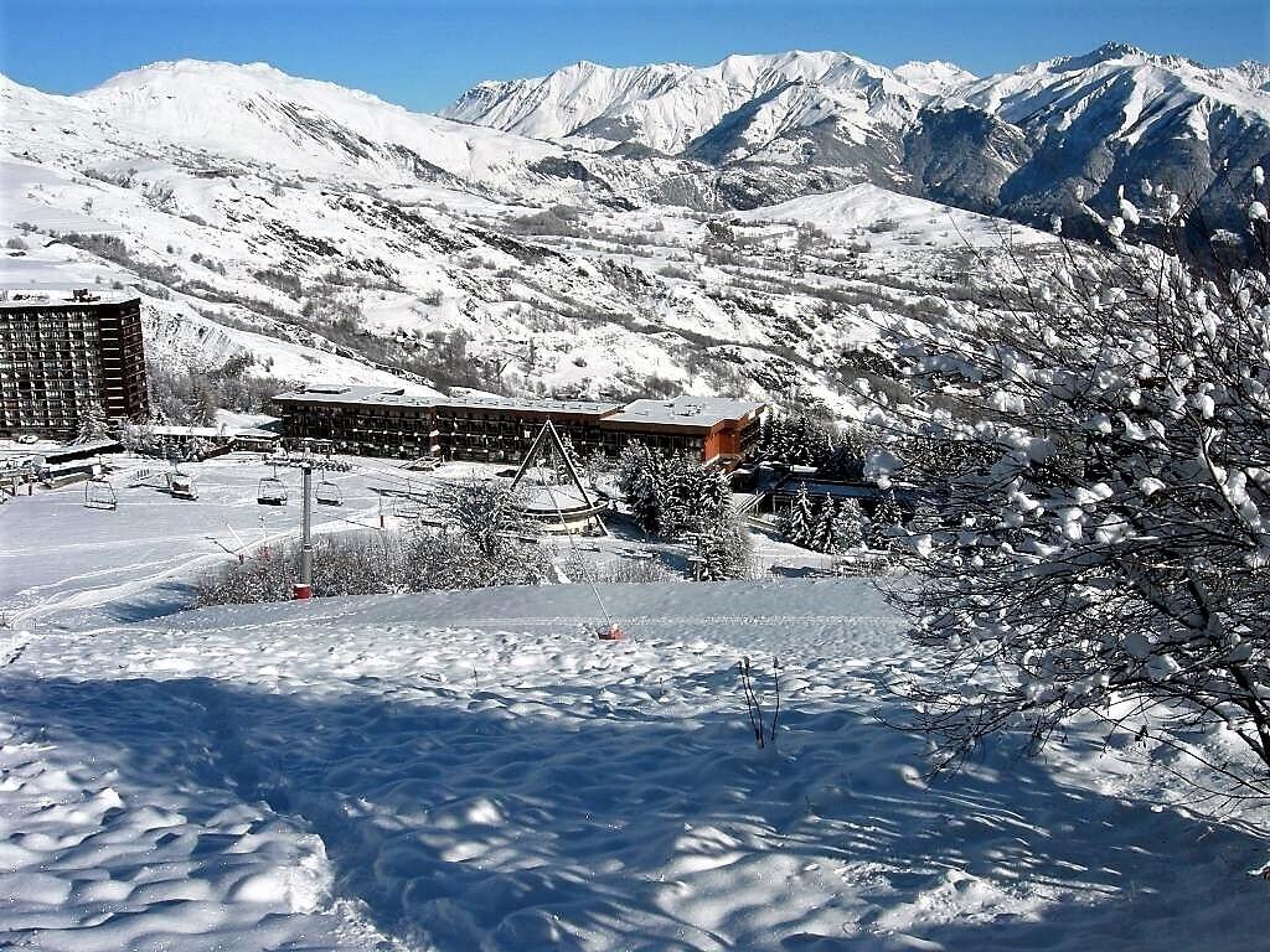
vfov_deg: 39.7
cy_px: 476
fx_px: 1321
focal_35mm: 36
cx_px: 635
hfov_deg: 51.4
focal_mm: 7.5
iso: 64
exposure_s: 1/477
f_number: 7.6
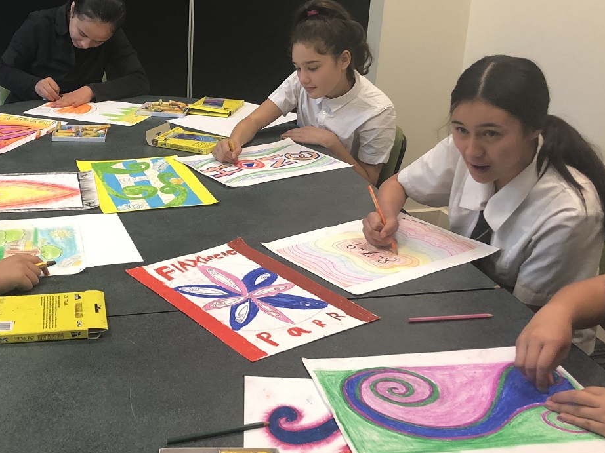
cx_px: 162
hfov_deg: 38.1
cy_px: 239
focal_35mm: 49
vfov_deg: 29.7
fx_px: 856
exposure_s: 1/100
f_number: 1.8
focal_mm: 3.99
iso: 100
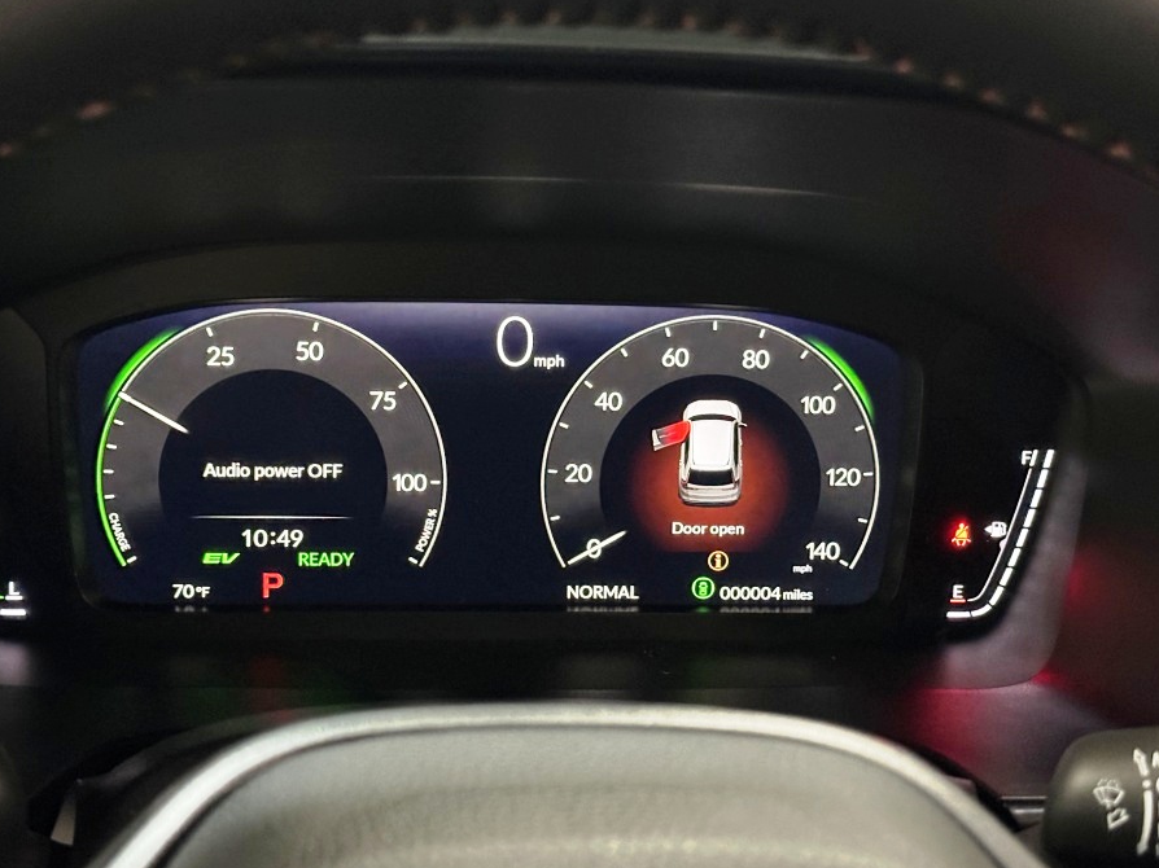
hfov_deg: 34.9
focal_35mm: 55
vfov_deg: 26.5
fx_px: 1841
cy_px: 461
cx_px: 530
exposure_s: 1/24
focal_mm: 6.86
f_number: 1.78
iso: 640
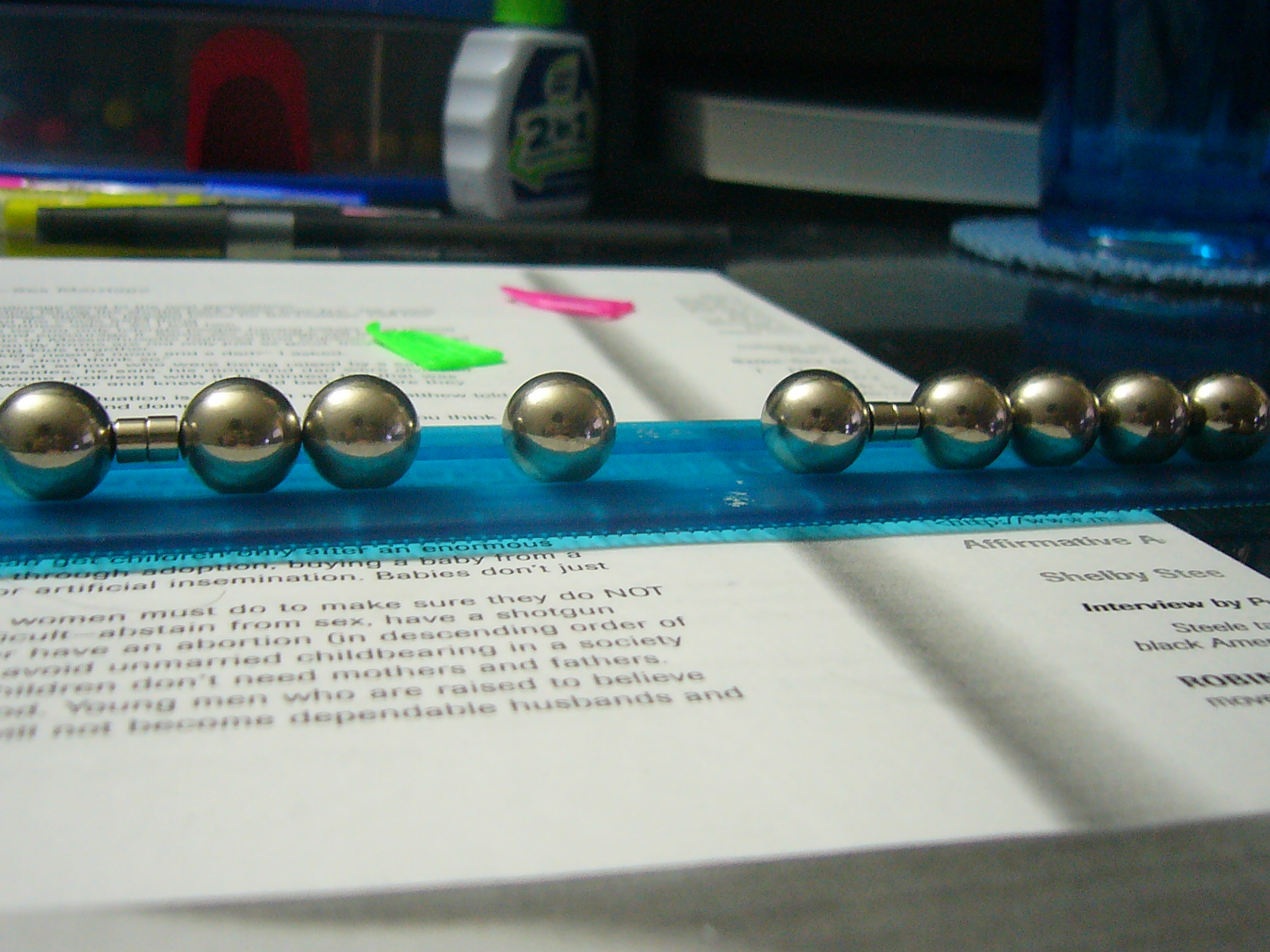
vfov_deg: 35.1
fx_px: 1504
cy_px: 446
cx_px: 571
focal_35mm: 41
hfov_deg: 45.7
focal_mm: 5.8
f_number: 2.8
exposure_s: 1/15
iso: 200
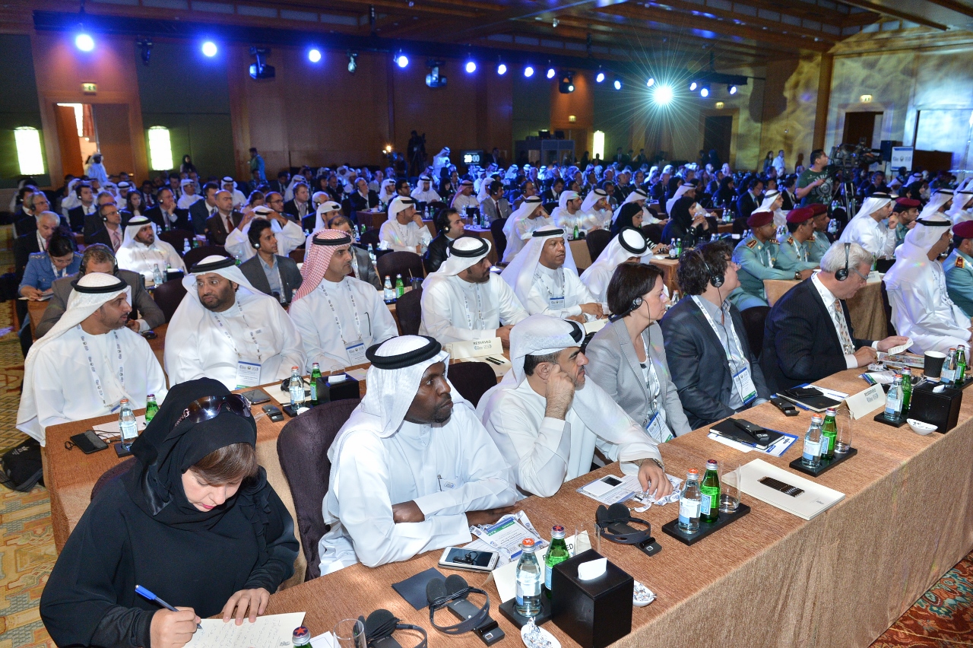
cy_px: 324
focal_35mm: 24
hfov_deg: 73.8
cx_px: 486
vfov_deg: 53.1
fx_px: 648
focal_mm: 24
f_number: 5.6
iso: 2500
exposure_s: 1/80
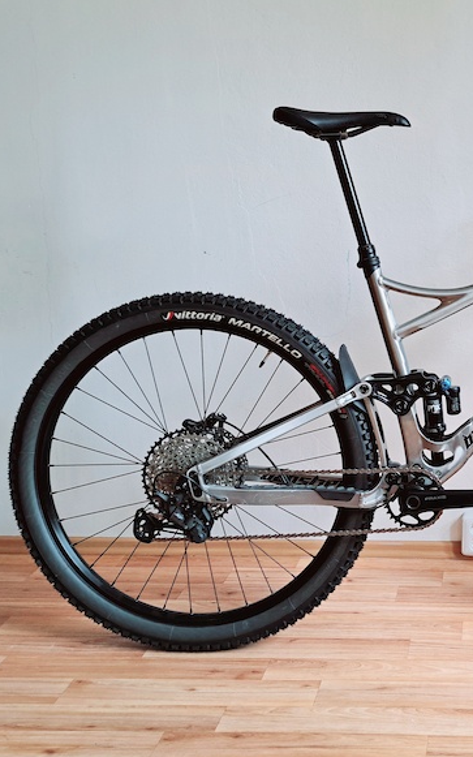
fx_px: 722
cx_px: 508
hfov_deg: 32.3
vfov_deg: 55.3
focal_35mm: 35
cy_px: 390
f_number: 1.8
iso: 80
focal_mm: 5.23
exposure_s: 1/50
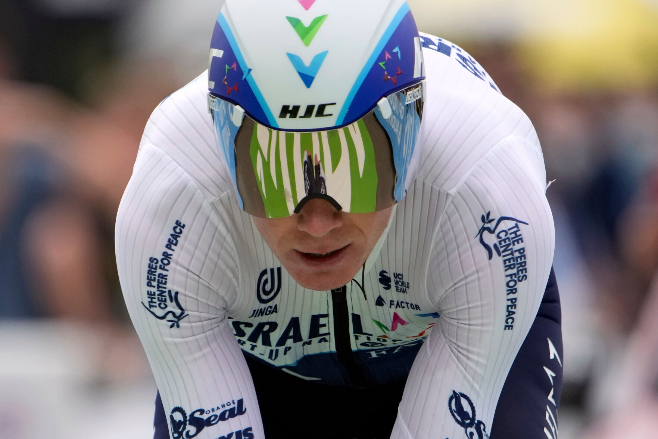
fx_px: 16447
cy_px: 220
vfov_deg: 1.5
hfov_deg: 2.3
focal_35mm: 900
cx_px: 329
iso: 1250
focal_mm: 600
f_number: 6.3
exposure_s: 1/2000
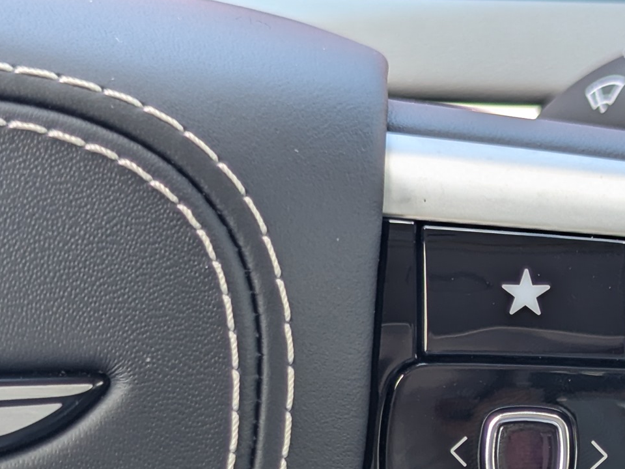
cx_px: 505
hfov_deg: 15.3
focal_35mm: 128
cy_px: 601
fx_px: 2311
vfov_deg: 11.3
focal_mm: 6.81
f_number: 1.85
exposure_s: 1/120
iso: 41
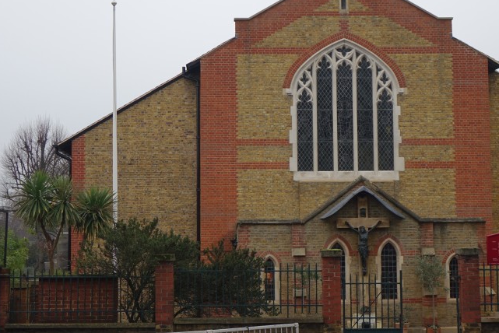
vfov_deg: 17.5
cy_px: 161
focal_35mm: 78
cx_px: 256
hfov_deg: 26.0
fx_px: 1082
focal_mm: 18.21
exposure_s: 1/125
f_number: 2.8
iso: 125
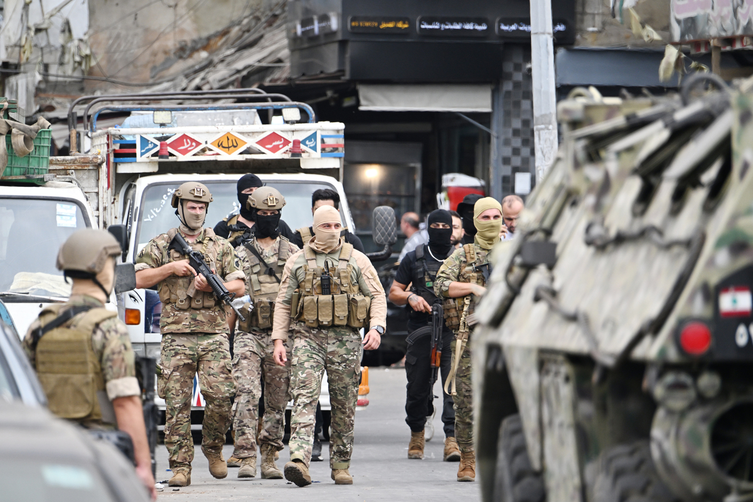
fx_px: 8366
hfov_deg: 5.2
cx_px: 376
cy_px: 251
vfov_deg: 3.4
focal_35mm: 400
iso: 800
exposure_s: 1/800
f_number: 8
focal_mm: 400
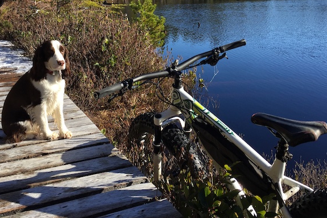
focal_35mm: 42
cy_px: 64
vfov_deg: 31.5
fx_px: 381
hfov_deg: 46.4
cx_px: 175
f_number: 2.2
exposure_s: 1/1130
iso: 32
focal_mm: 4.15
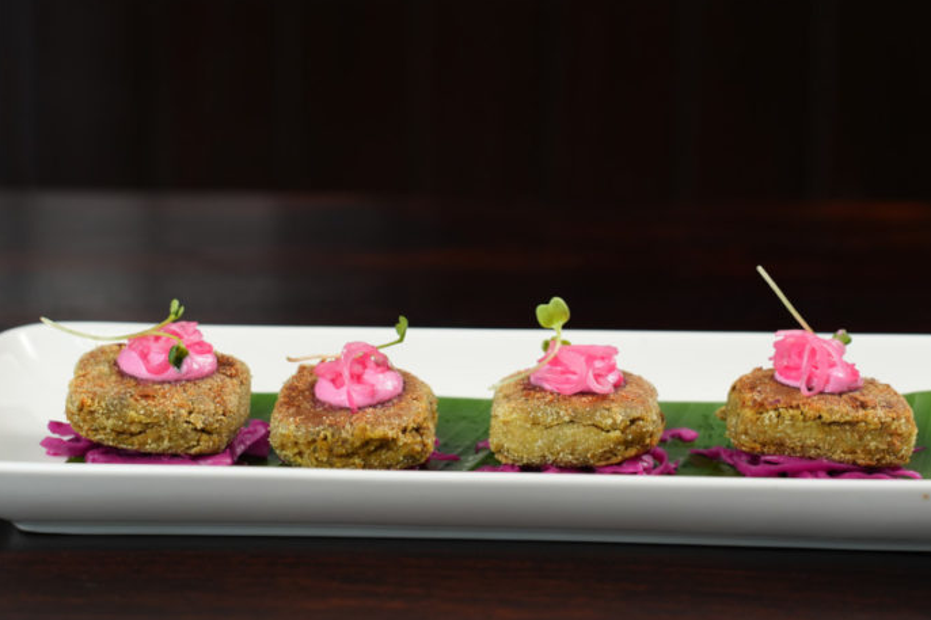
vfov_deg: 12.2
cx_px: 484
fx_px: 2896
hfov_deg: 18.3
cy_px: 261
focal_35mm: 112
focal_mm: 75
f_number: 4.5
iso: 640
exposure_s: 1/500
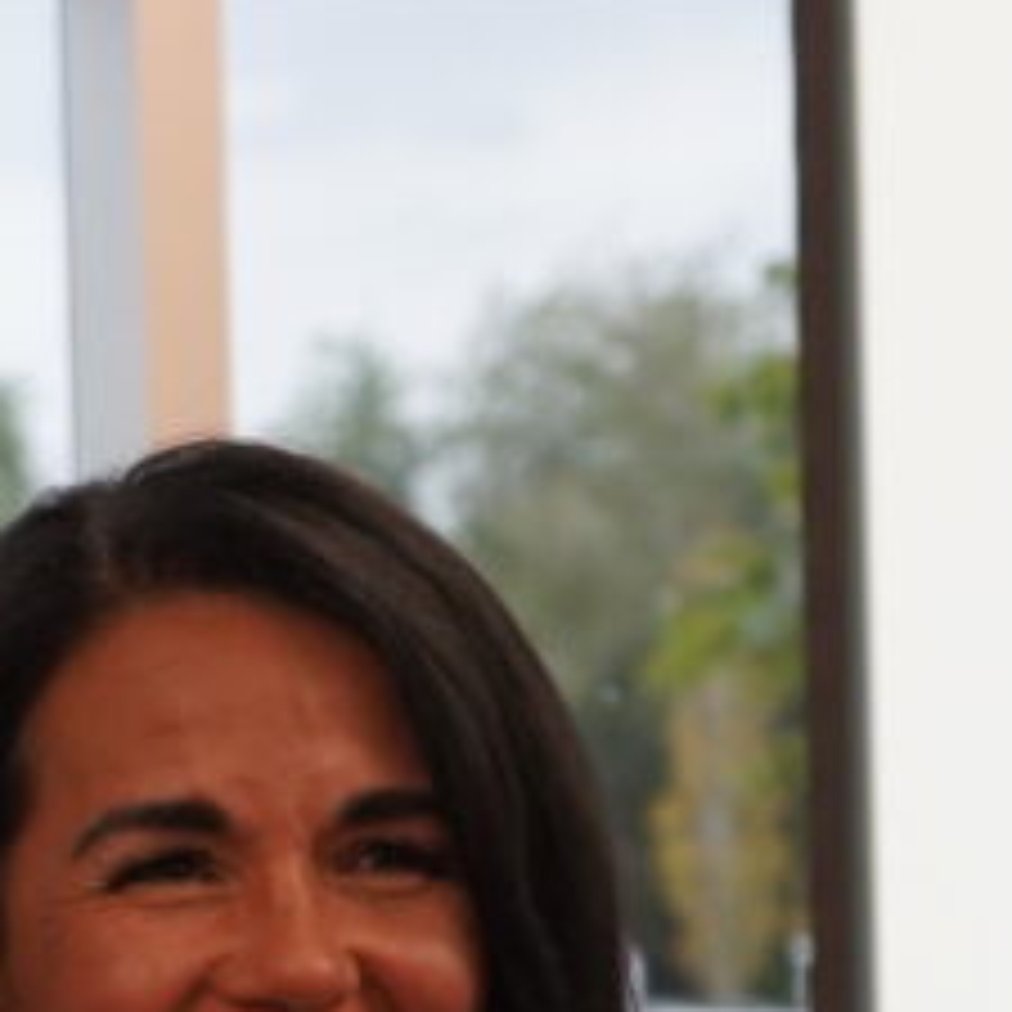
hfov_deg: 8.8
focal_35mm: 195
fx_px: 6450
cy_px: 1385
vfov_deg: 8.8
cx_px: -468
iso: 1600
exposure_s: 1/160
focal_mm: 43
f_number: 4.5
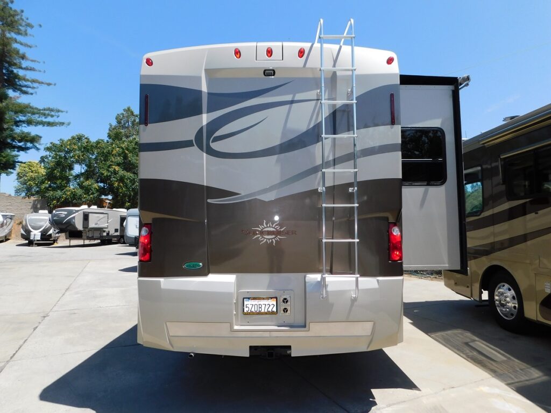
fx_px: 366
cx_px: 276
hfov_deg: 73.9
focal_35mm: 23
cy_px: 206
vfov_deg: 58.9
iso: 125
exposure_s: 1/1250
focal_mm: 4
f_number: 3
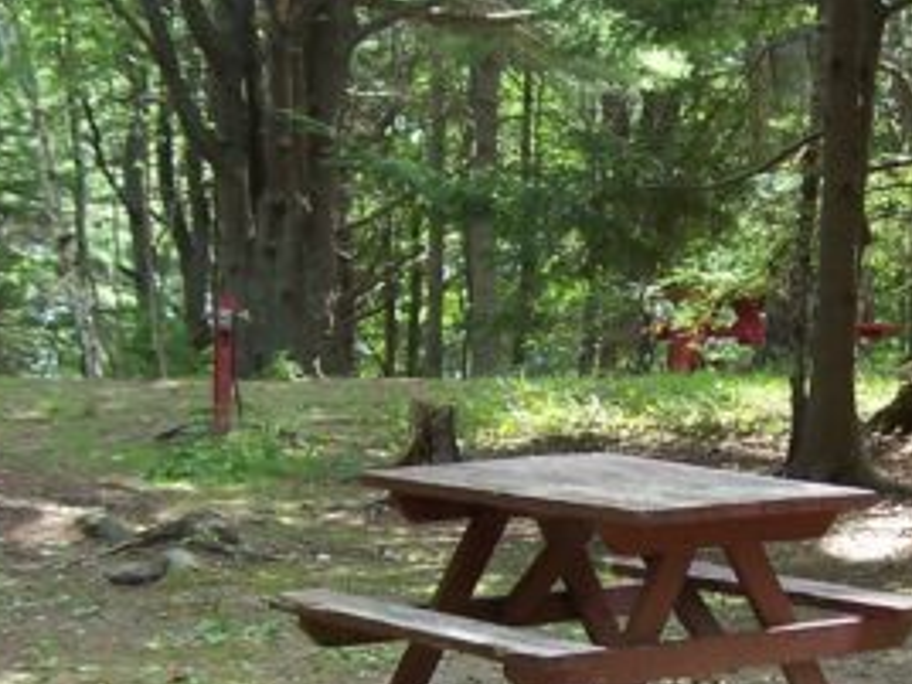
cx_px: 875
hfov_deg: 17.7
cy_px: 650
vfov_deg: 13.4
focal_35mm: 109
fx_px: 2872
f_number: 2.8
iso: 80
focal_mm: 6.3
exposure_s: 1/90
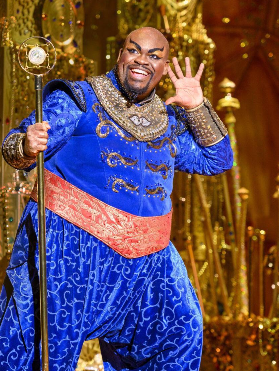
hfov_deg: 7.4
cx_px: 114
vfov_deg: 9.8
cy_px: 189
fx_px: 2160
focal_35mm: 201
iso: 3200
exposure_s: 1/160
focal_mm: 135
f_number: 3.2
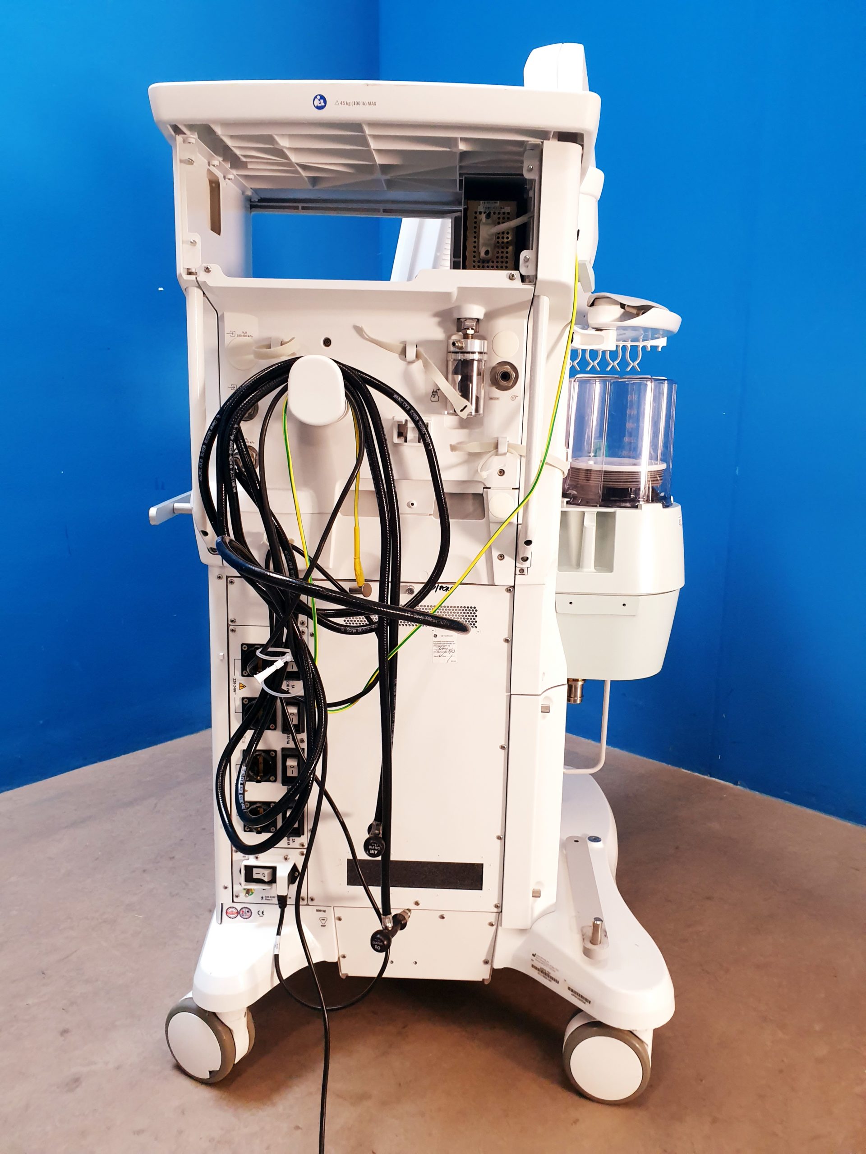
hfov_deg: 53.1
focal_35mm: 26
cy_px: 577
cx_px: 433
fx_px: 867
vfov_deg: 67.3
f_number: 2.4
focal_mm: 4.3
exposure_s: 1/50
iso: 250
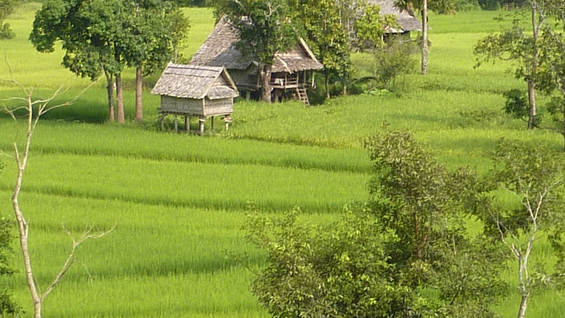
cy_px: -23
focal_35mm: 168
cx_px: 498
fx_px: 2517
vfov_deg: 7.2
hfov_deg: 12.7
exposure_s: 1/320
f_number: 4
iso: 80
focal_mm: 6.9
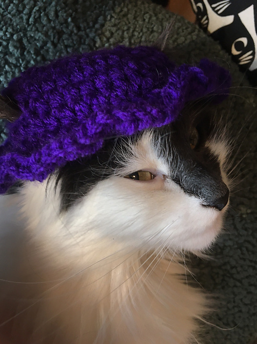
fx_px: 288
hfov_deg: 48.1
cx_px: 128
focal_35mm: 29
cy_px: 172
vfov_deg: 61.7
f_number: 2.2
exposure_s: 1/30
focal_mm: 4.15
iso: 80
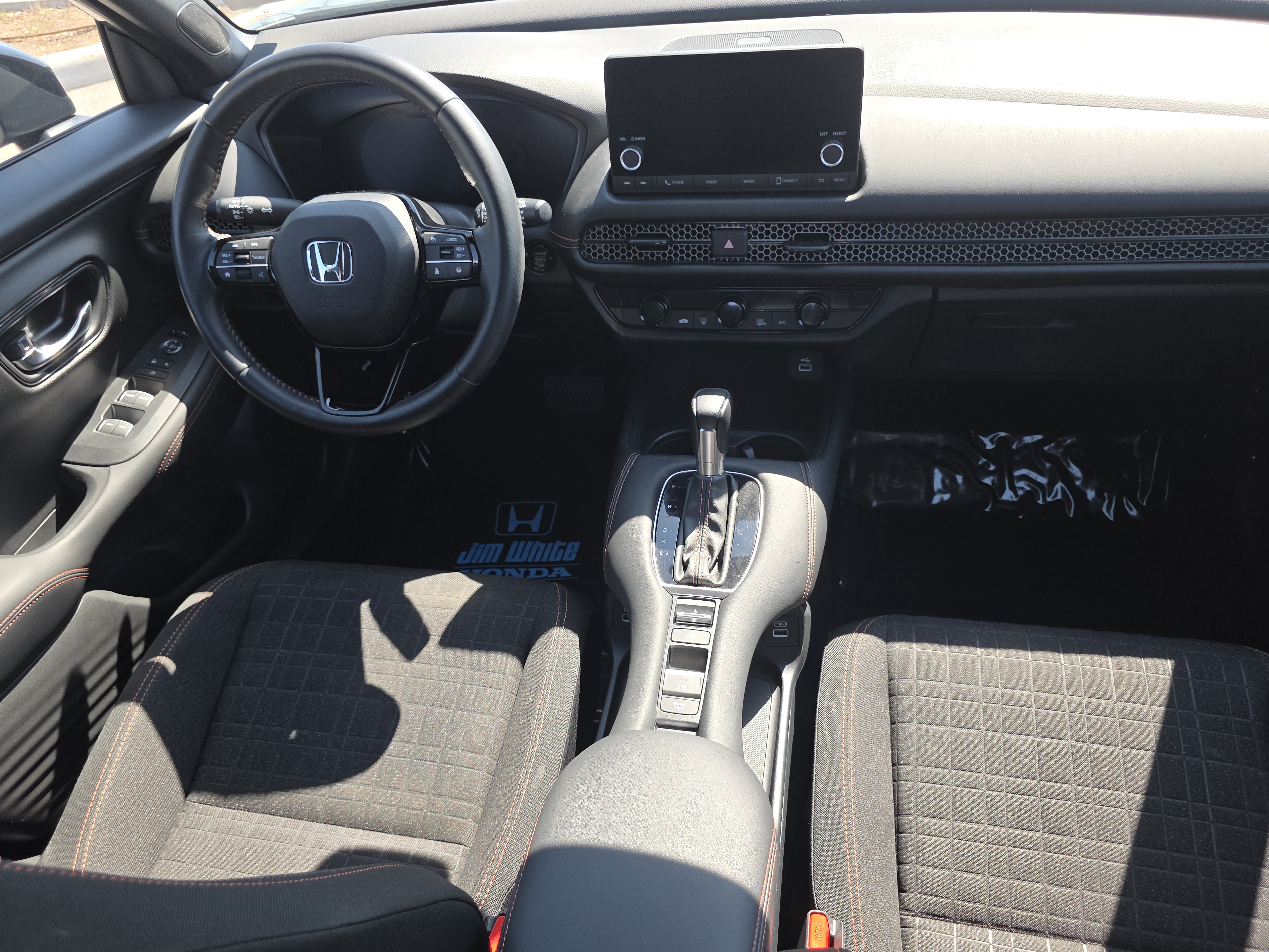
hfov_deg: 71.6
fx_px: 880
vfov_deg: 56.8
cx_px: 626
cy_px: 493
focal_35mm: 24
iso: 40
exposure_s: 1/359
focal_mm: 6.3
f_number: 1.7
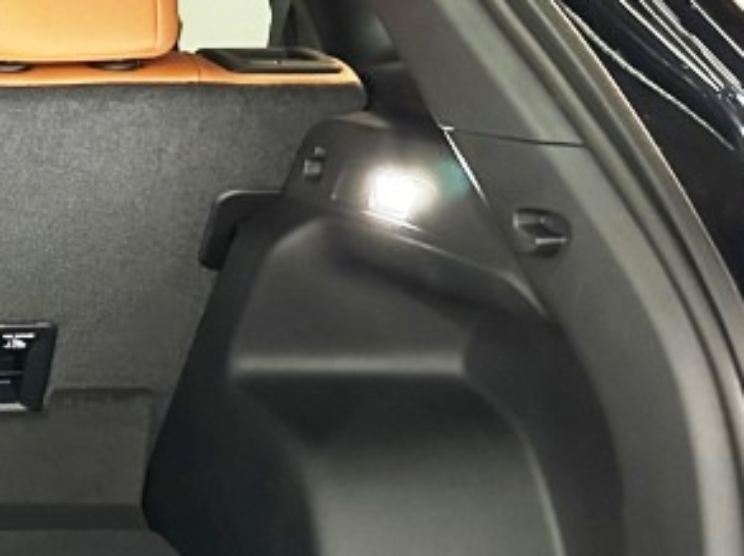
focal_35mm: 84
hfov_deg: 20.2
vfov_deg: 17.4
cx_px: -355
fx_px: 1803
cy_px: 414
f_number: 1.78
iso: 1000
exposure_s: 1/30
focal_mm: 6.86
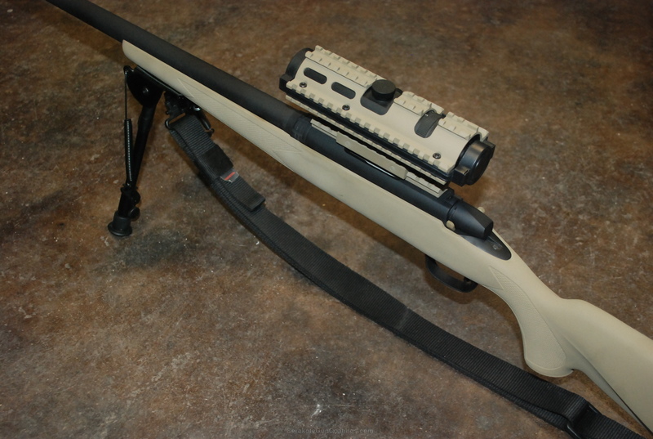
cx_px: 326
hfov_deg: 43.5
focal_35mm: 45
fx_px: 818
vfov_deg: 30.0
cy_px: 220
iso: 1250
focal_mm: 30
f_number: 5.6
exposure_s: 1/60
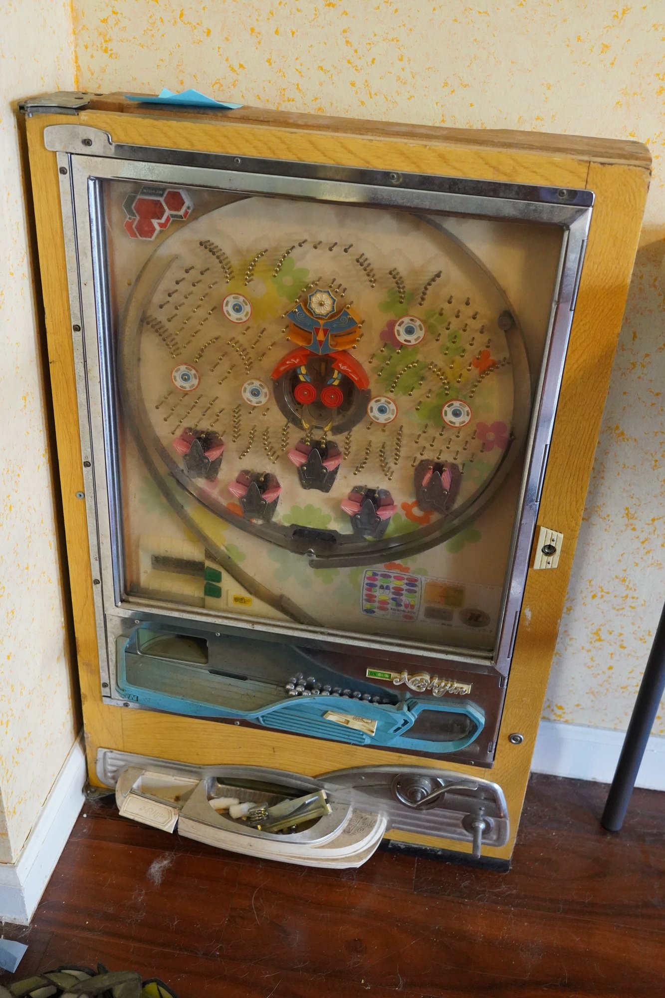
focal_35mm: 36
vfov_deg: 53.1
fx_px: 998
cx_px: 332
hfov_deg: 36.9
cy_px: 499
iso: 10000
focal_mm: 36
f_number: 5
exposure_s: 1/160
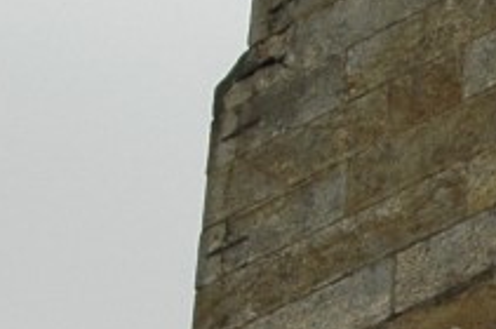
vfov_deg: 4.6
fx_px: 3974
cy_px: 726
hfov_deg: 7.0
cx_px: 903
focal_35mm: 289
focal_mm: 25
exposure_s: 1/250
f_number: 8
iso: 200
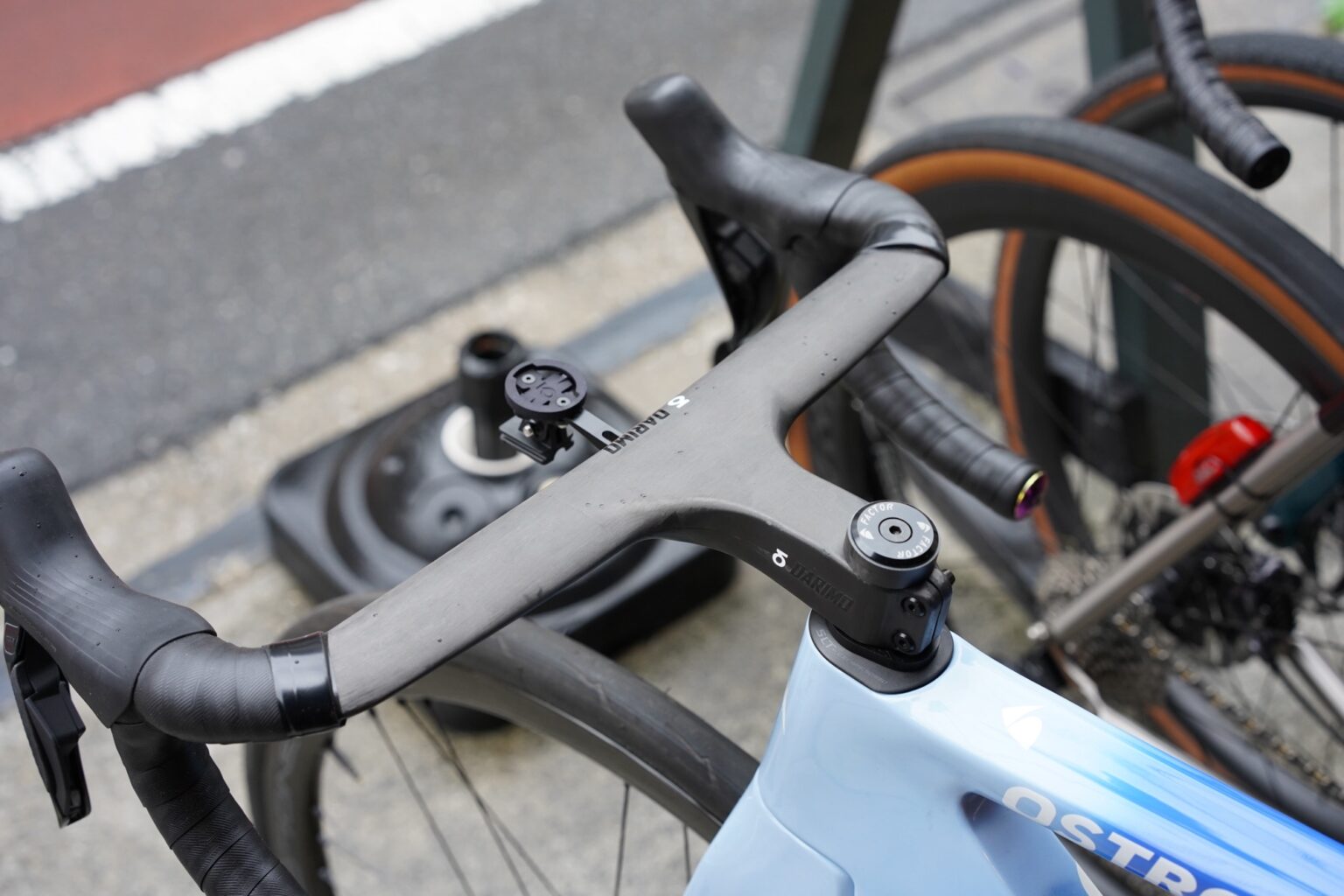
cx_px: 672
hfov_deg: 39.6
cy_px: 448
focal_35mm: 50
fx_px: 1867
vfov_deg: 27.0
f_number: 5
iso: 1000
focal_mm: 50
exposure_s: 1/200
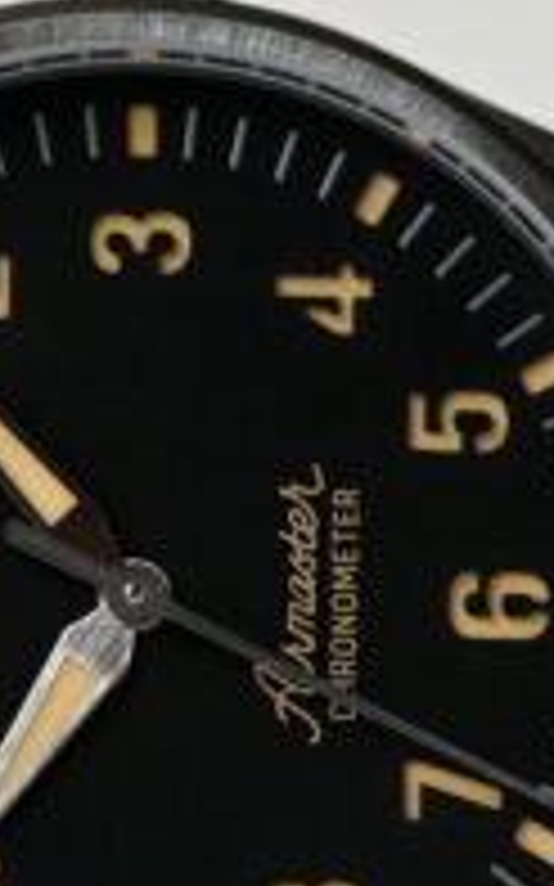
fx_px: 5391
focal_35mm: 223
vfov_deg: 9.4
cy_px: 567
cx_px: 131
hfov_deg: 5.9
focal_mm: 60
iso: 400
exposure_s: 1/50
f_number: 5.6
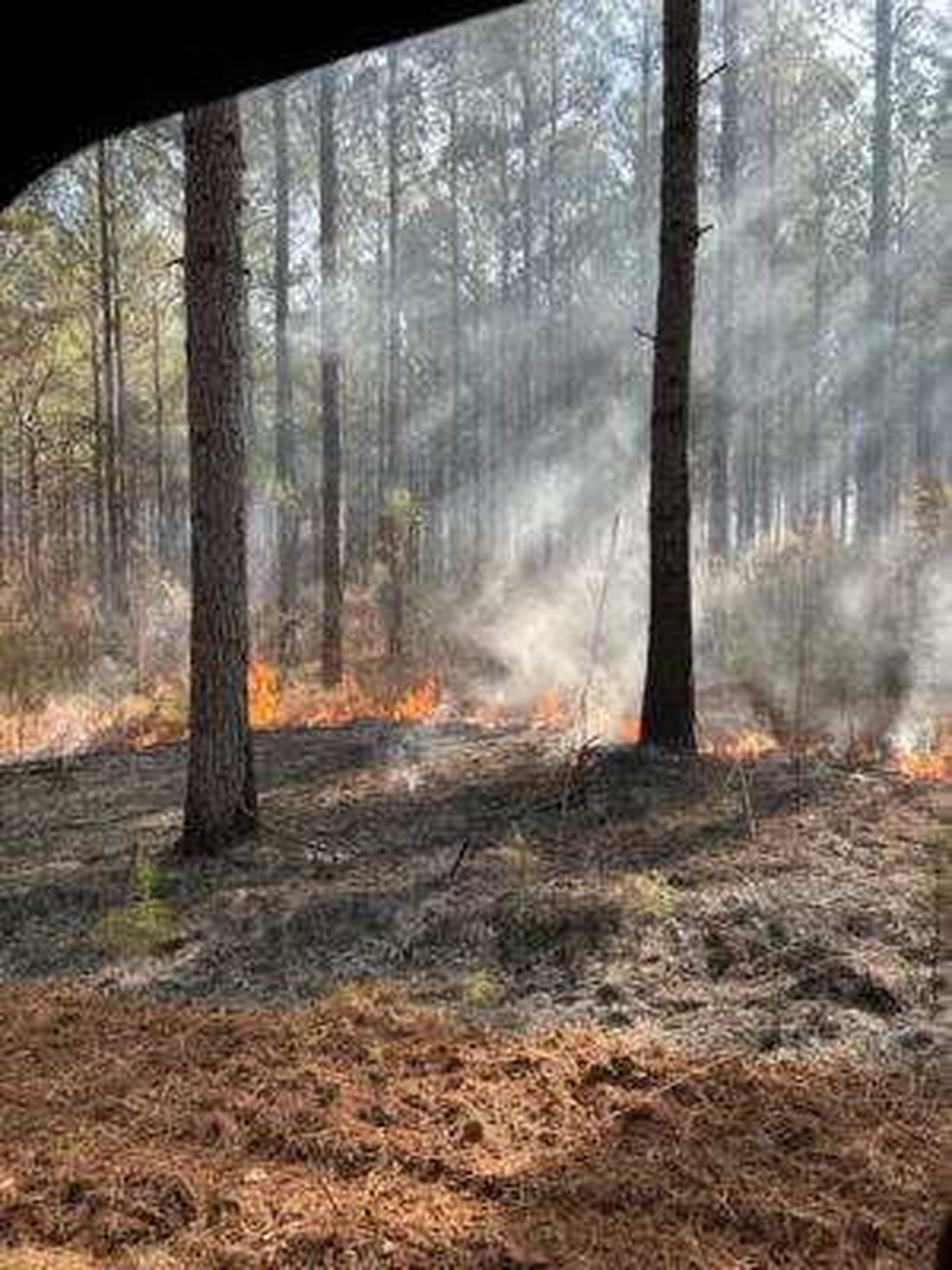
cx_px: 476
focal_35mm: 26
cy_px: 635
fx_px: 953
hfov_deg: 53.1
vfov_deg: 67.3
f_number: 1.5
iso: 50
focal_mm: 5.7
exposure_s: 1/643
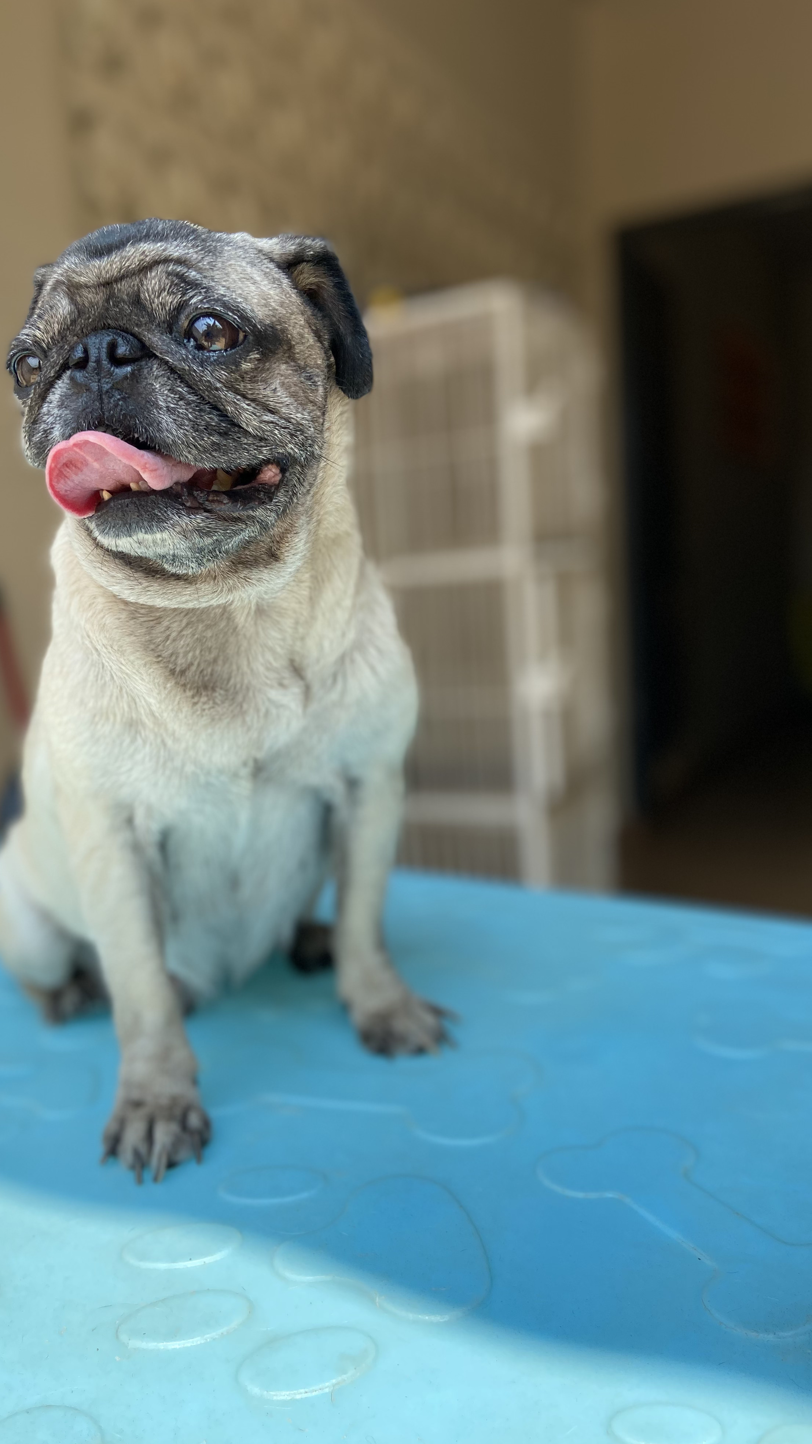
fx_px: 1110
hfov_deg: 39.9
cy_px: 735
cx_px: 297
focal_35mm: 29
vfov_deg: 66.1
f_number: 1.8
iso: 32
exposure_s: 1/919
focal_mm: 4.25
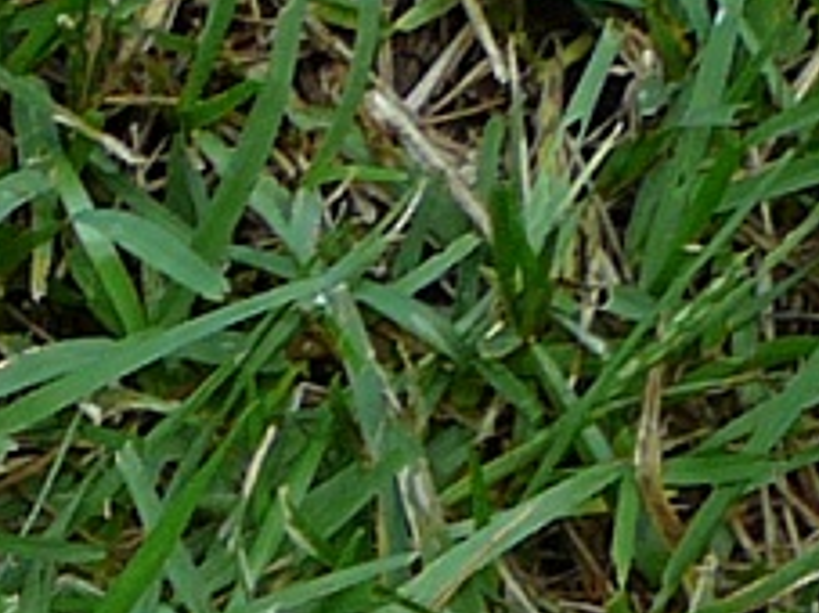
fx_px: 5604
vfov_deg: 5.9
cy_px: 1630
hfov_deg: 7.3
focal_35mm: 237
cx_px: -1768
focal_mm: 5.2
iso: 80
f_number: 2.8
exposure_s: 1/60
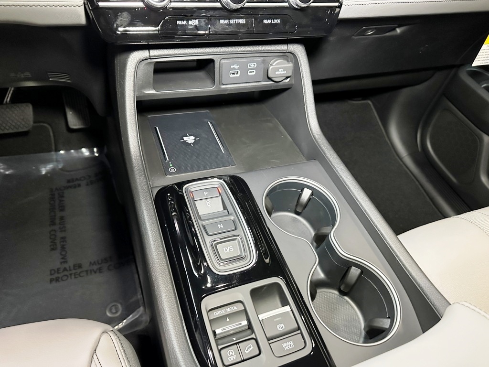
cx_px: 244
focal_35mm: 24
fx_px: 339
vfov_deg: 56.8
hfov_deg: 71.6
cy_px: 184
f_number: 1.78
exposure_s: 1/40
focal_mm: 6.86
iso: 1000
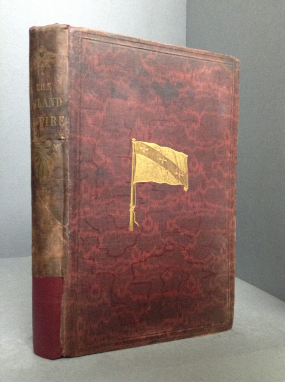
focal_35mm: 33
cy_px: 191
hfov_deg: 42.9
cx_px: 142
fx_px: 363
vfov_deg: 55.4
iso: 200
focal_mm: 3.3
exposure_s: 1/20
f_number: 2.4
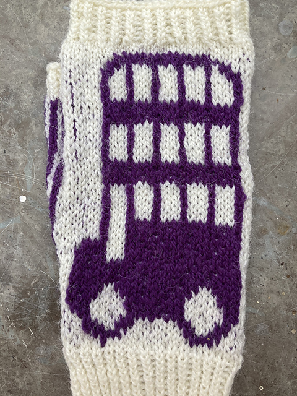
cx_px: 148
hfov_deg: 49.7
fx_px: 320
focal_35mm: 28
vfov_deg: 63.4
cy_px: 198
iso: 40
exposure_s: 1/121
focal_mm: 3.99
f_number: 1.8
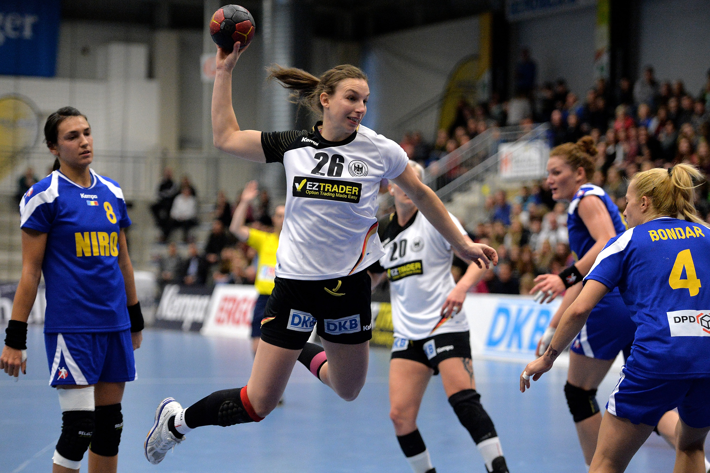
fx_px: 2209
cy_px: 236
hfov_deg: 18.3
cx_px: 355
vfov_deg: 12.2
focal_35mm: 112
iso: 5000
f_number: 2.8
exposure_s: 1/1250
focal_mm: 112
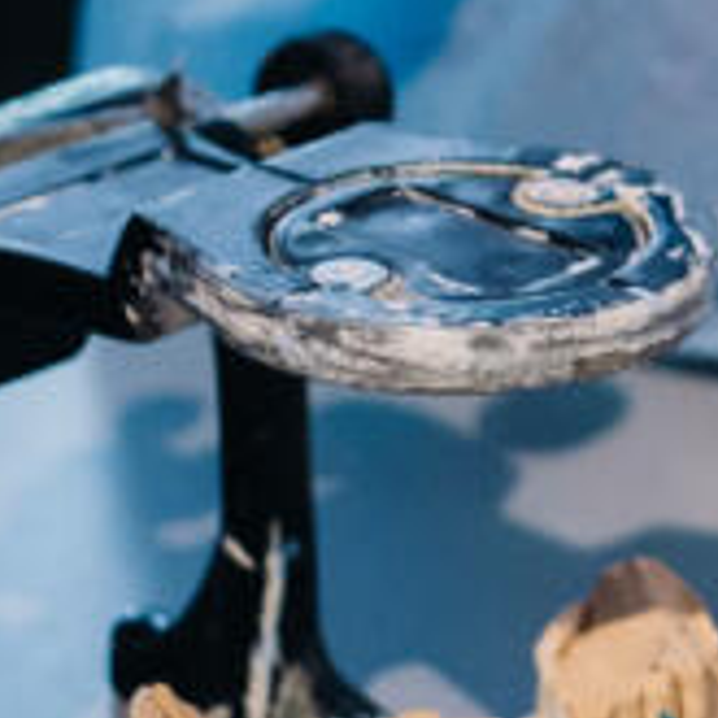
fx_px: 12203
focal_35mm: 520
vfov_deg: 3.3
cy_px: -674
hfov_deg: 3.3
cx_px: 1449
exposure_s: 1/320
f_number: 3.2
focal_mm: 56
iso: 640
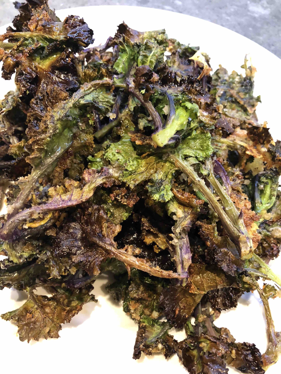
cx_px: 140
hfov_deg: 49.7
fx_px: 303
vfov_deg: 63.4
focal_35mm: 28
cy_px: 187
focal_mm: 4
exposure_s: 1/7
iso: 80
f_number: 1.8
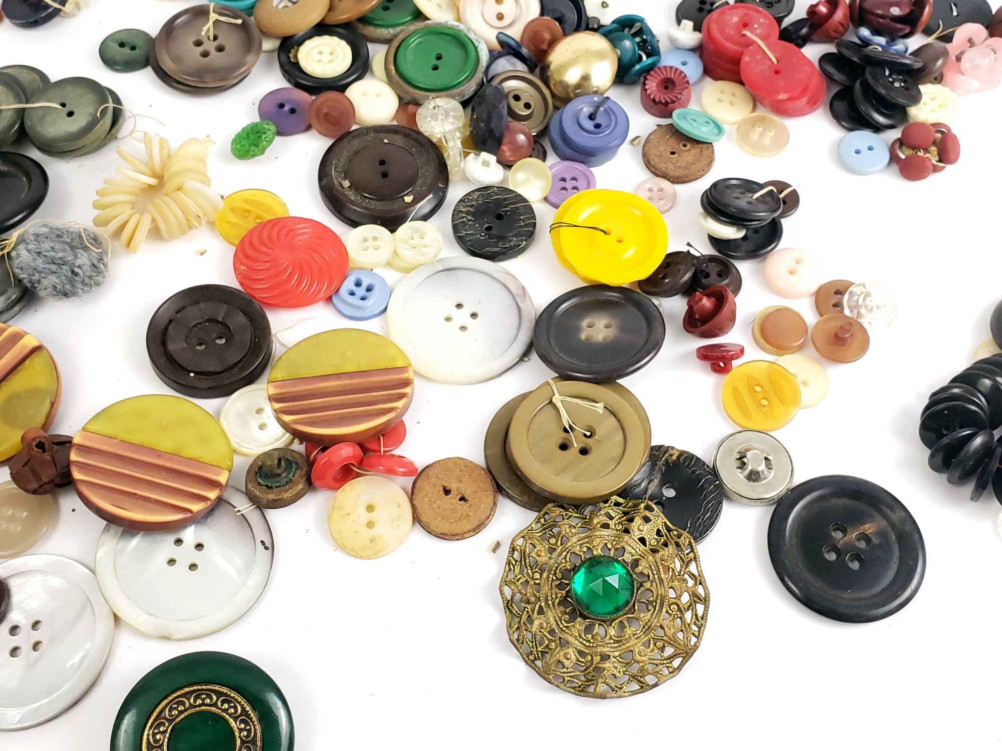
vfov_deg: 53.1
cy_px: 376
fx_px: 753
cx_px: 501
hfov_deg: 67.3
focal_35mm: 26
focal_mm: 4.3
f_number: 2.4
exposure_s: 1/60
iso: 250
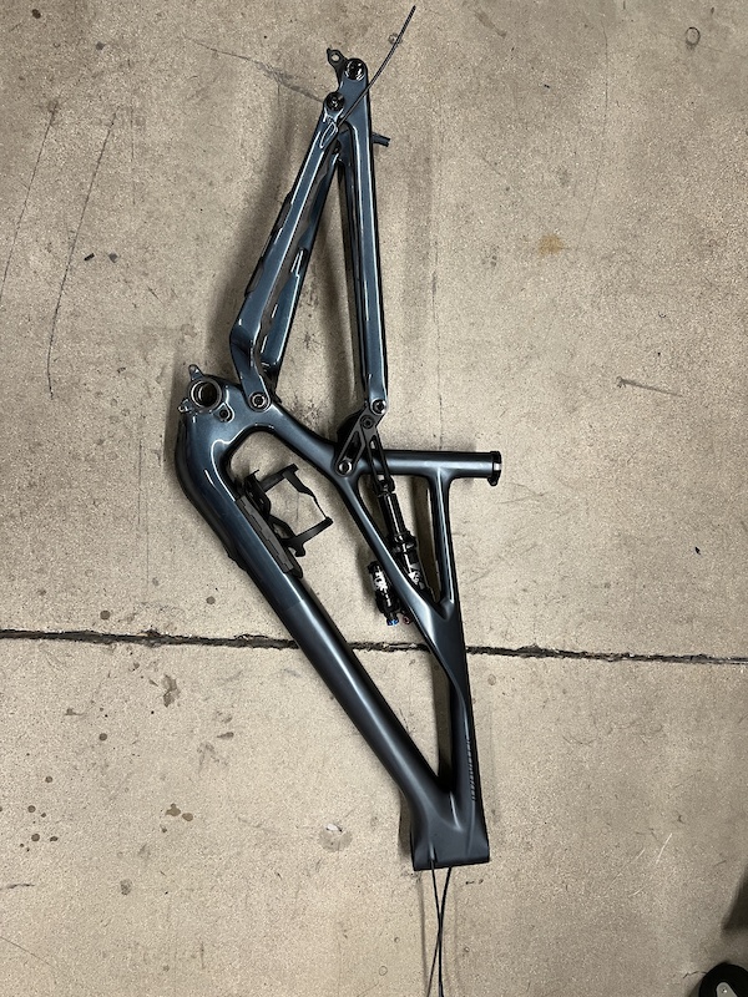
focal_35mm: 26
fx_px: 749
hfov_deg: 53.1
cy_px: 498
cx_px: 374
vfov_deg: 67.3
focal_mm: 5.7
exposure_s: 1/59
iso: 200
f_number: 1.5
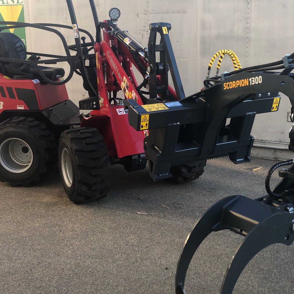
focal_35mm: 47
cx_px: 182
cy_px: 141
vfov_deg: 36.1
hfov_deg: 35.9
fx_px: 452
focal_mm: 3.99
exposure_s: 1/100
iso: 32
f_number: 1.8
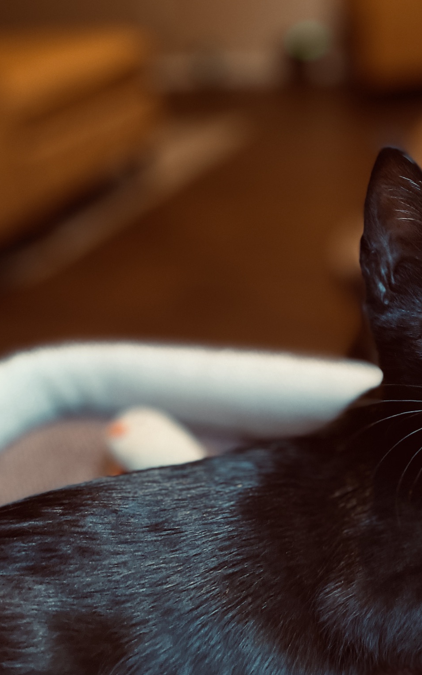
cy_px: 414
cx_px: 336
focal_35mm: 37
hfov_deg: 33.5
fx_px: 681
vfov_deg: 52.3
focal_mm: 4.25
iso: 800
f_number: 1.8
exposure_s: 1/30
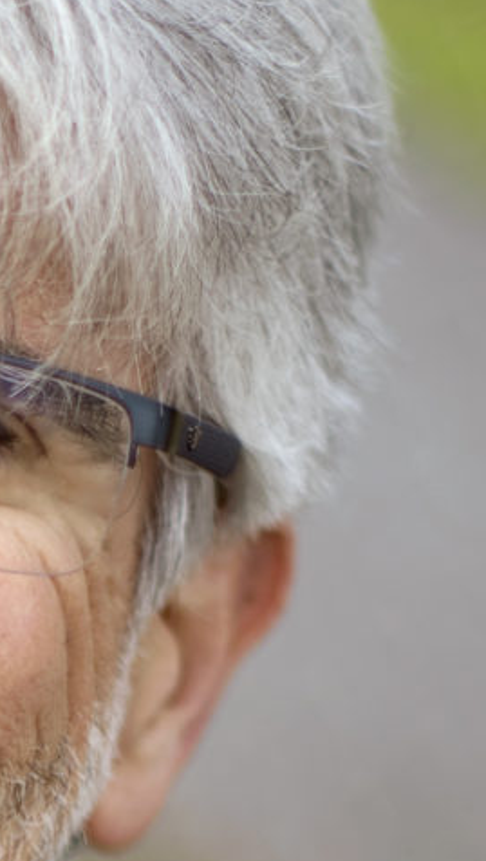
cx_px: -454
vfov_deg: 7.6
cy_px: 1076
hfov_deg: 4.3
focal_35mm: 281
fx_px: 6425
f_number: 1.4
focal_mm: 50
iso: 100
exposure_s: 1/1250
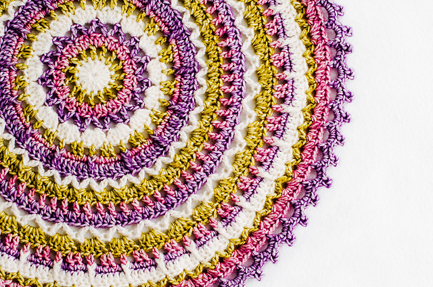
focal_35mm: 75
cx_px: 216
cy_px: 144
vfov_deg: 18.1
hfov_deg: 27.0
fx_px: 900
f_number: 5
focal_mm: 50
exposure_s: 1/125
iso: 100
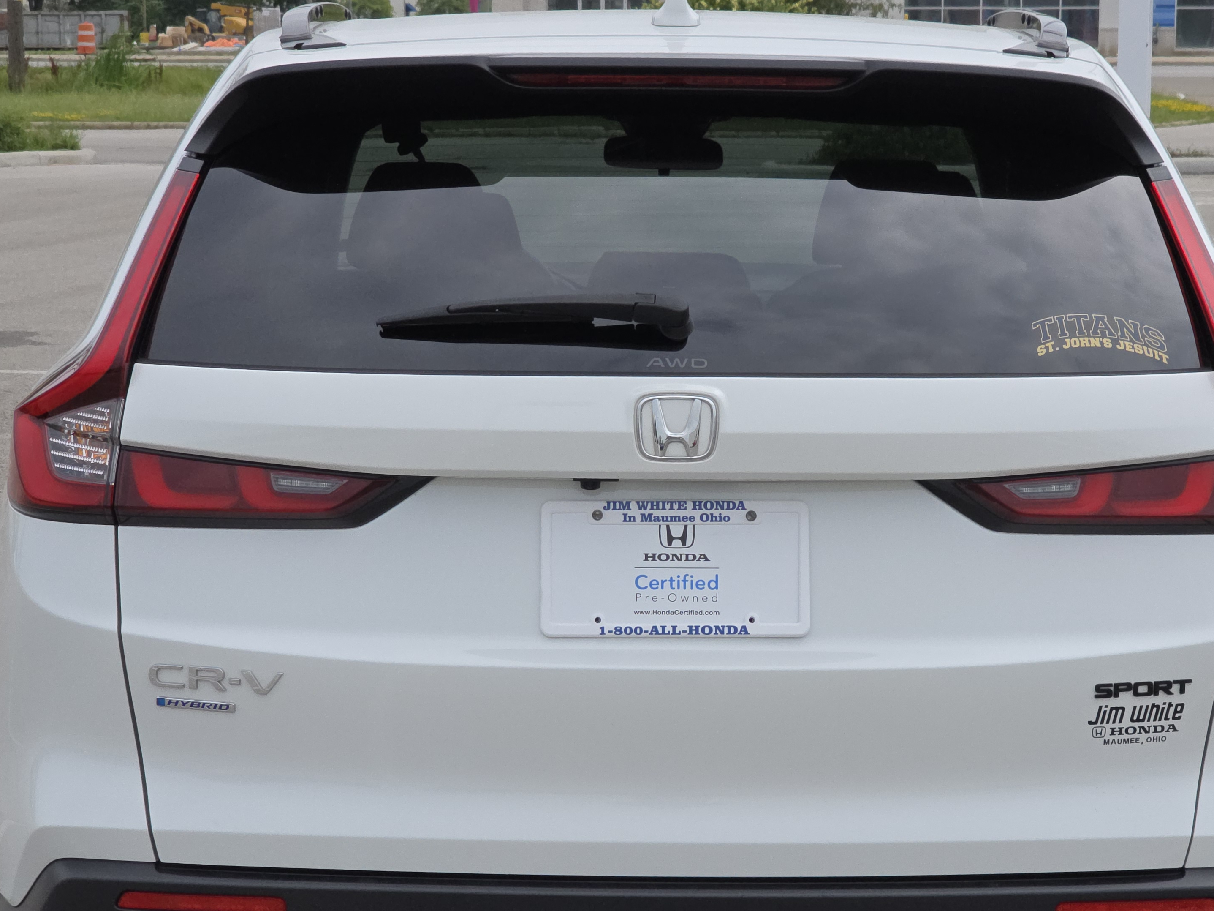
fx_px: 3367
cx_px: 671
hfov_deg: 20.4
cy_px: 571
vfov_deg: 15.4
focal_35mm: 96
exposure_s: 1/2216
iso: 50
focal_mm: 7.9
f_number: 2.4
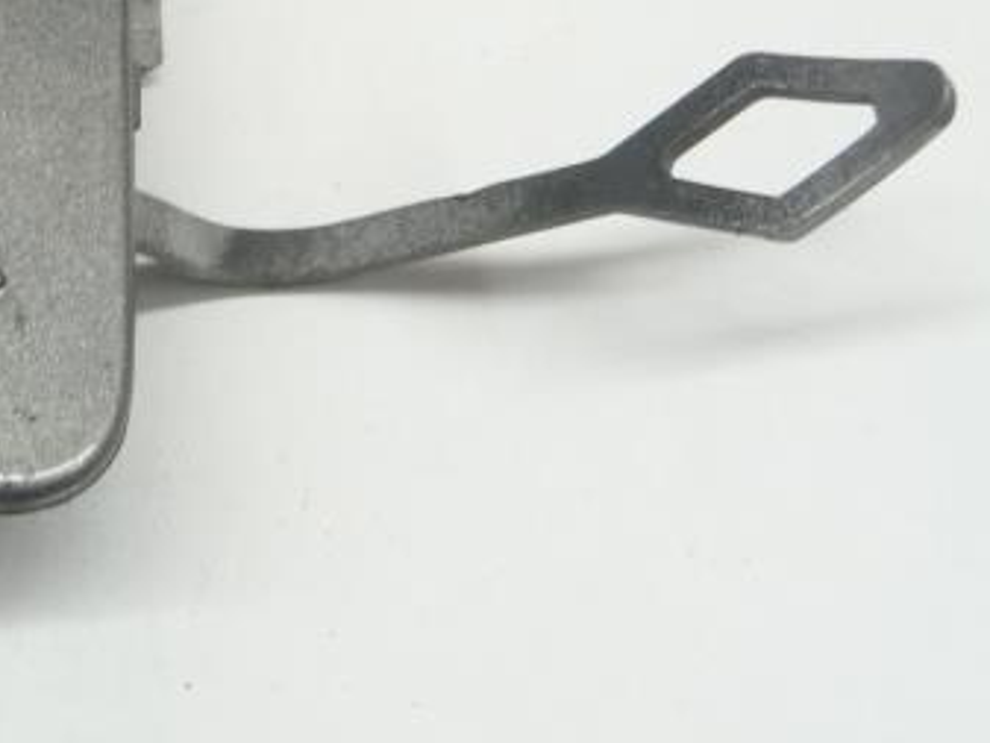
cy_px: 112
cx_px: -59
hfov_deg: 21.9
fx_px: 2432
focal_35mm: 85
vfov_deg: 17.2
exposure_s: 1/30
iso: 250
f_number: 3.3
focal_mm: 4.7
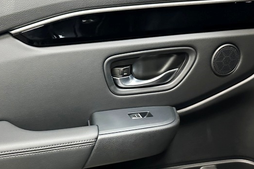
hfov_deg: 39.3
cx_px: 66
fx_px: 346
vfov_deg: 27.0
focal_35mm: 49
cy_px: 133
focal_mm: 6.86
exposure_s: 1/30
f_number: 1.78
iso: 1000
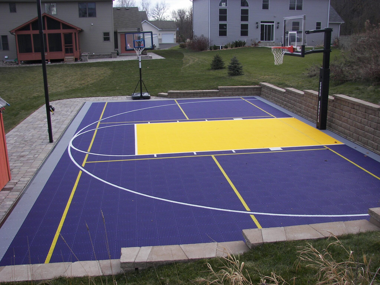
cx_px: 190
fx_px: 395
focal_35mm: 36
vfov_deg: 39.7
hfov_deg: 51.4
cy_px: 142
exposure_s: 1/400
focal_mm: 6
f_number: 2.8
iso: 64
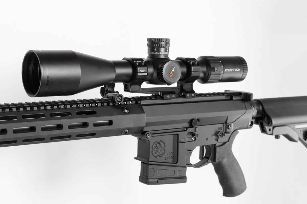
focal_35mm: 66
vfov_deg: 20.6
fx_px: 563
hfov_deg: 30.5
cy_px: 102
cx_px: 154
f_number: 9
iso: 10000
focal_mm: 66
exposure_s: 1/250
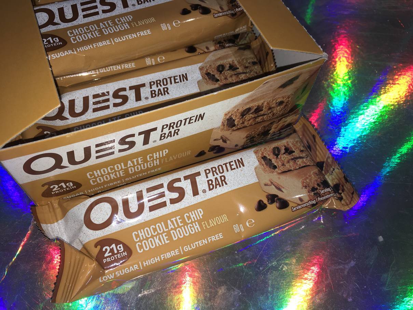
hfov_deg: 61.7
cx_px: 206
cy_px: 155
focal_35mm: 29
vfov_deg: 48.2
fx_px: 346
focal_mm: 4.15
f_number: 2.2
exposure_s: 1/142
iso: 25
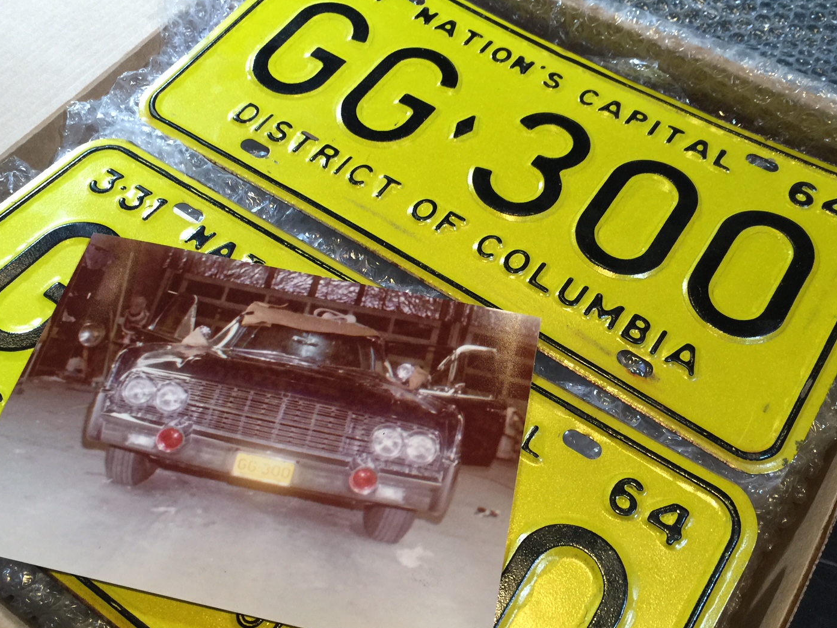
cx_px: 398
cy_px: 336
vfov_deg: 41.8
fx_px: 822
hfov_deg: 53.9
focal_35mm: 34
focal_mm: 4.15
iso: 64
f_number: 2.2
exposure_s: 1/15
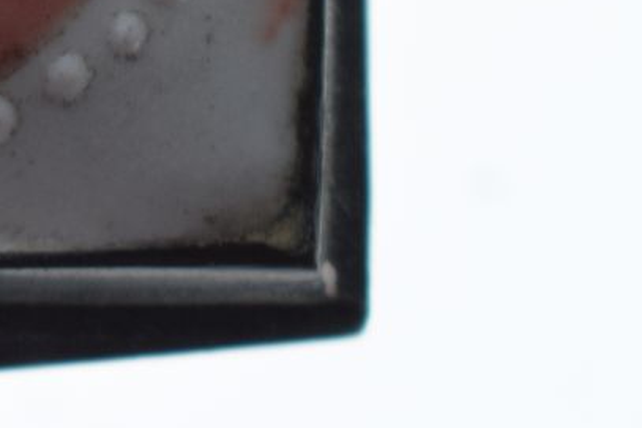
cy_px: -255
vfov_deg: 3.4
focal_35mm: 405
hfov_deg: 5.0
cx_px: -530
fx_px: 7227
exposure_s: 1/125
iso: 400
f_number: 7.1
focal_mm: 55
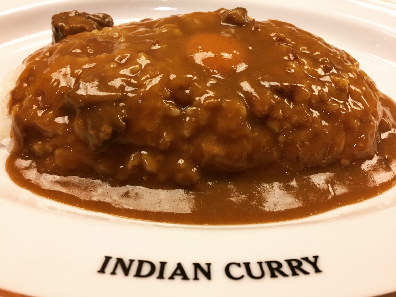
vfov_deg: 48.2
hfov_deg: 61.7
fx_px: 332
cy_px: 148
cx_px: 198
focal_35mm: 29
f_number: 2.2
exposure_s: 1/30
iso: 80
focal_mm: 4.15
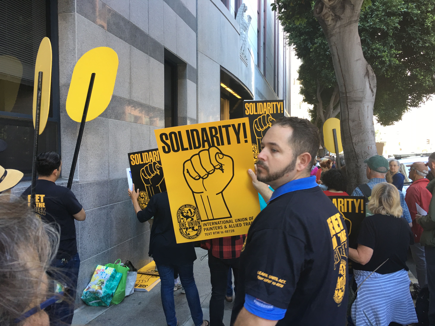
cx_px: 218
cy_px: 163
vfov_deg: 48.2
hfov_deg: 61.7
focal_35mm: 29
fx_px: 364
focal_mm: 4.15
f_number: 2.2
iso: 25
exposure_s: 1/30
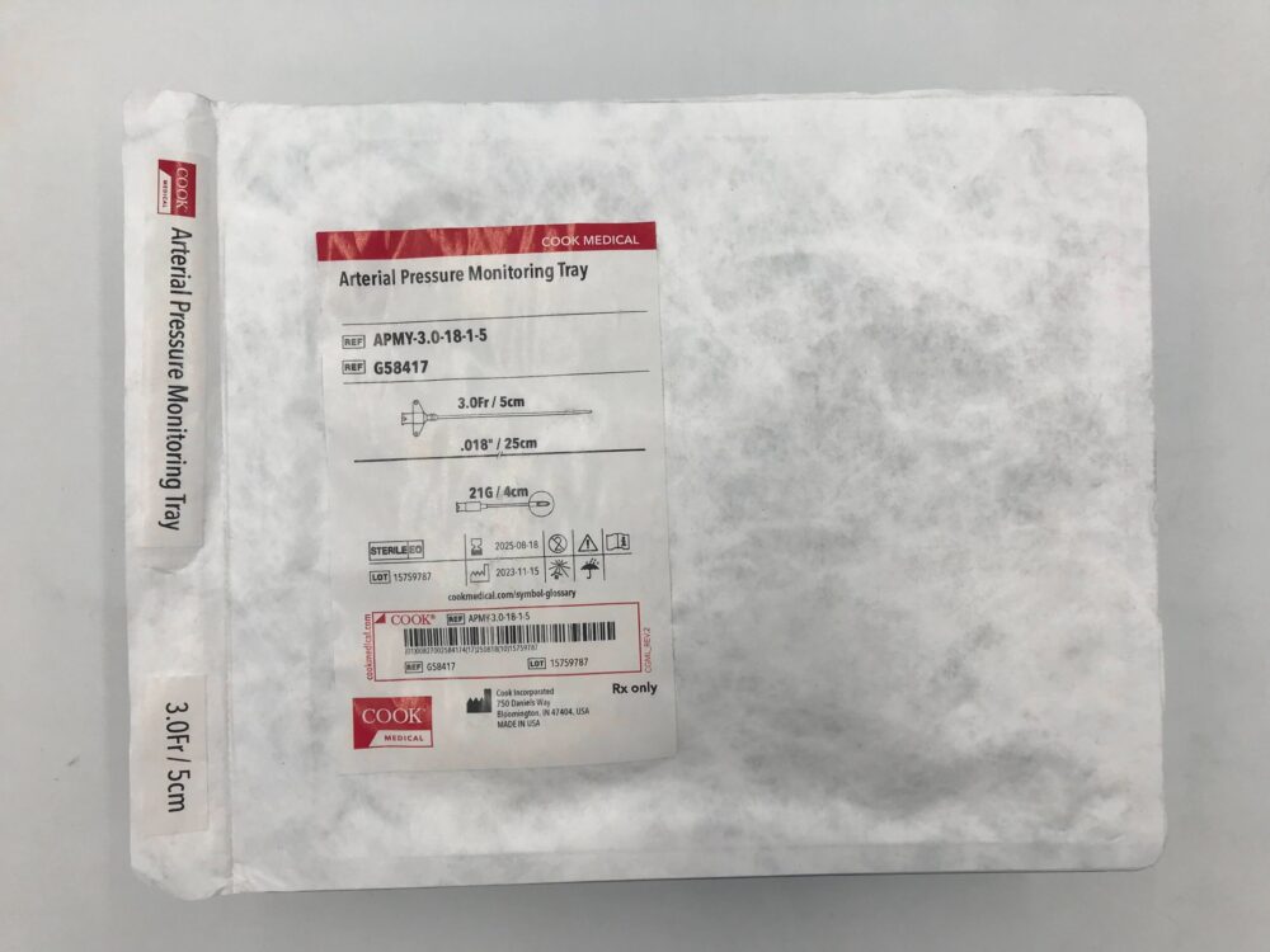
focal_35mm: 28
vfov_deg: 49.7
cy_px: 476
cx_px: 635
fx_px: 1027
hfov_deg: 63.4
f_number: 1.8
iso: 20
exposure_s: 1/348
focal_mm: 3.99
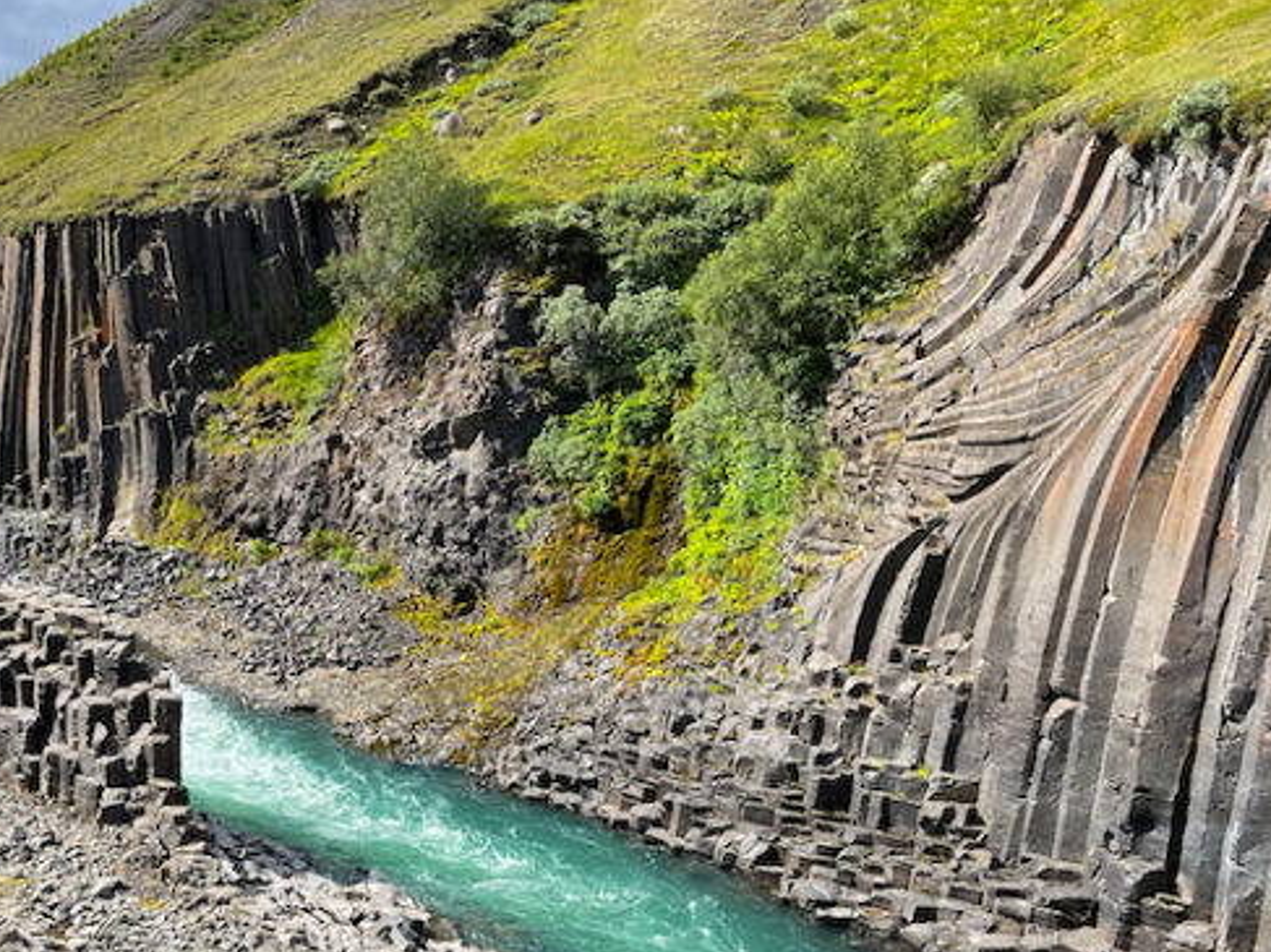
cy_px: 602
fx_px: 1505
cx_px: 292
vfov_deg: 34.9
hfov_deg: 44.0
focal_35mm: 41
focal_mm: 5.1
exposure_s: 1/1600
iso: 50
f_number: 1.6
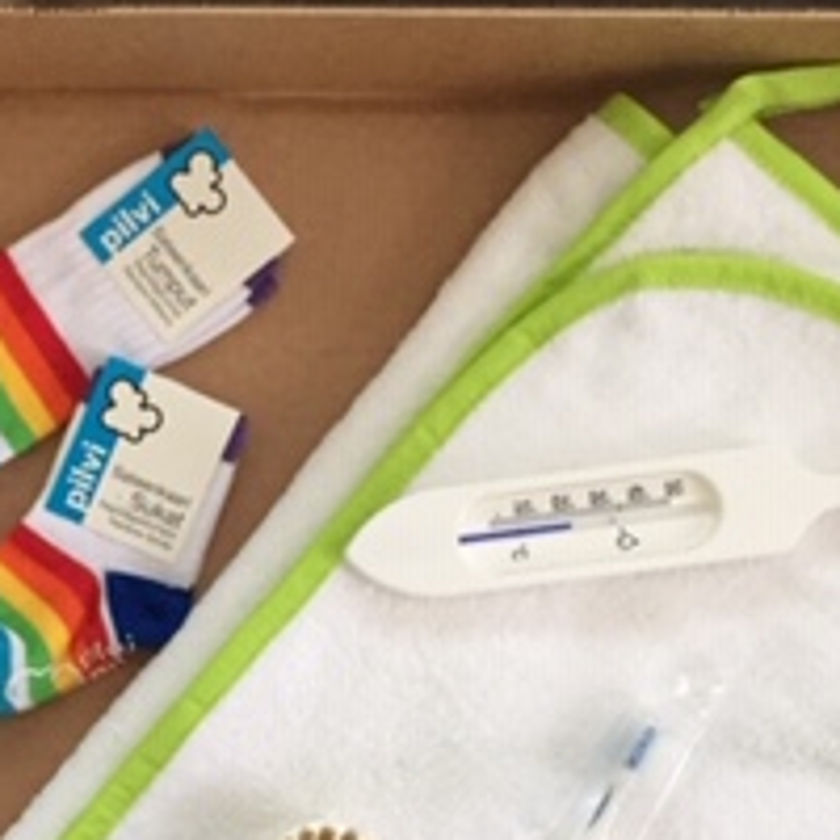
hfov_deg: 20.7
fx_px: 2251
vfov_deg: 20.7
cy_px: 748
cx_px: 84
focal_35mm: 82
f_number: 2.2
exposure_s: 1/33
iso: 200
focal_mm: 4.15
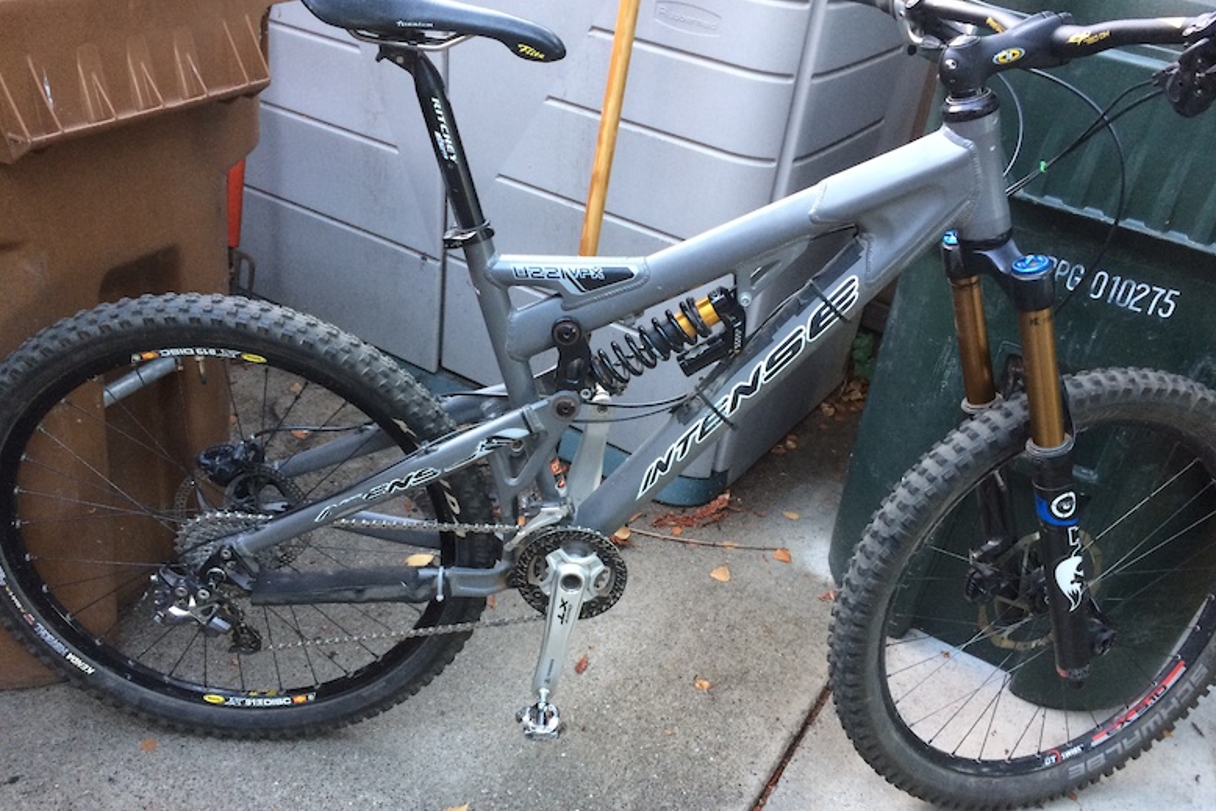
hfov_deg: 60.3
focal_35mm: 31
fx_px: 1047
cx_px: 616
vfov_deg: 42.3
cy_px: 444
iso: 125
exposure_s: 1/30
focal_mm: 4.15
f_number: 2.2
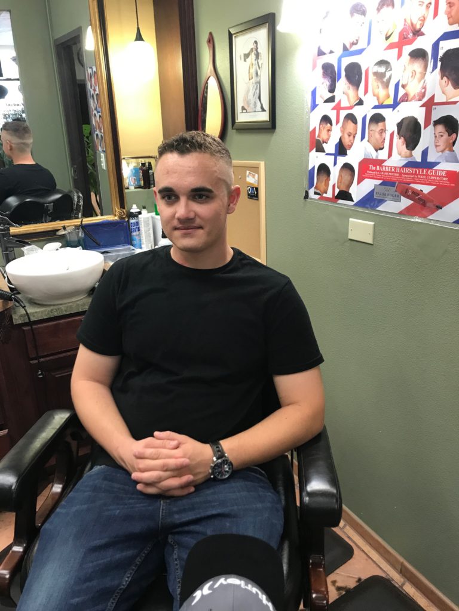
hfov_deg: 49.7
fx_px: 495
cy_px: 306
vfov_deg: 63.4
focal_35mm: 28
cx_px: 230
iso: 40
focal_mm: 3.99
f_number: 1.8
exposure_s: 1/20
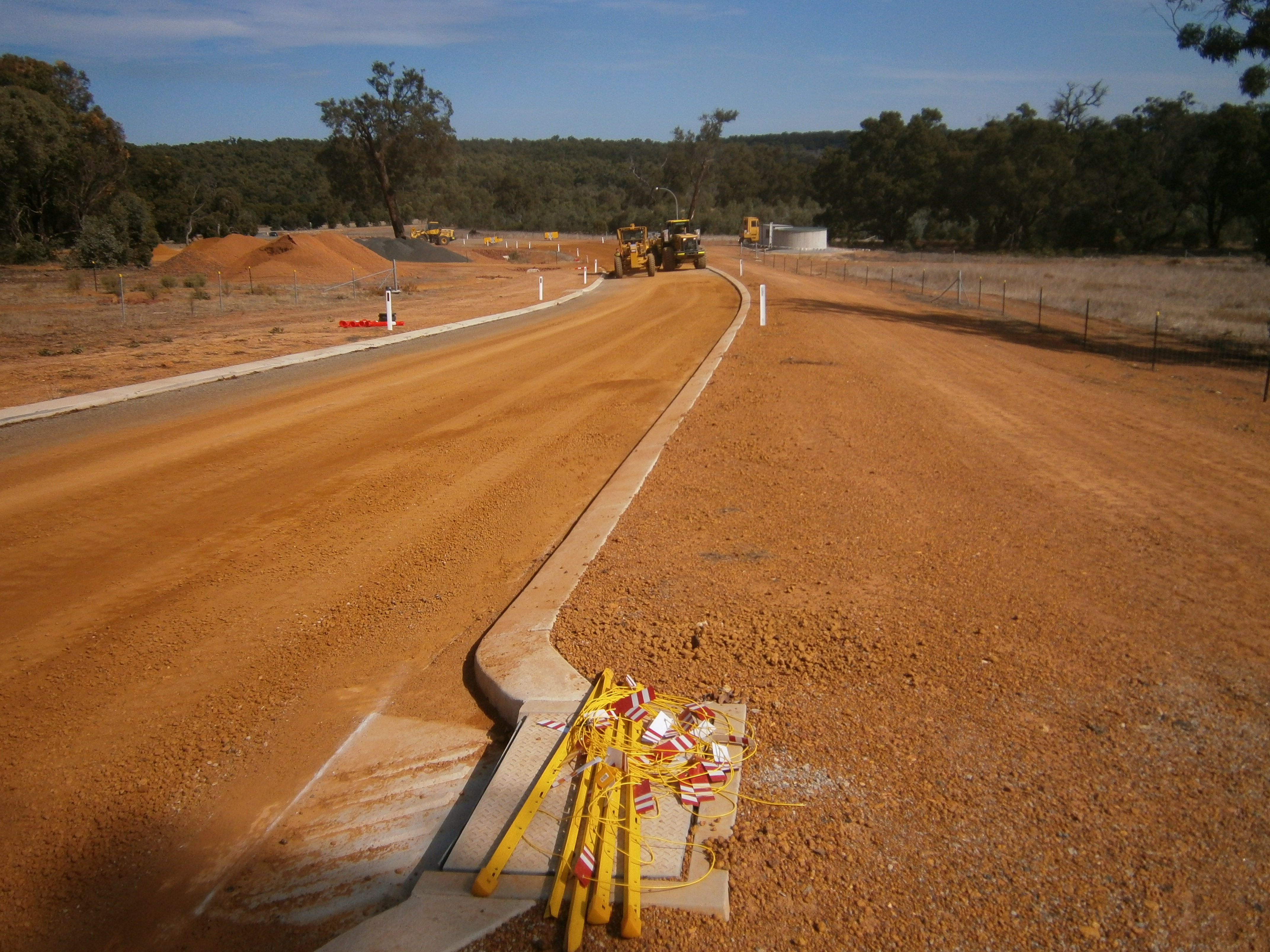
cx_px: 635
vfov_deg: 45.4
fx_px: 1137
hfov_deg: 58.4
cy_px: 476
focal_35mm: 31
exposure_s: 1/320
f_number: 8.3
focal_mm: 5.5
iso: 80
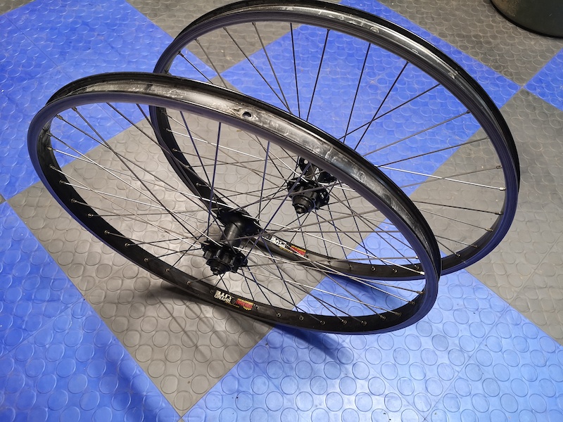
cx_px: 282
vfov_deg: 51.4
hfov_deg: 65.3
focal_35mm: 27
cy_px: 211
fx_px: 439
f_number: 1.8
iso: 160
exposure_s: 1/30
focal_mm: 5.58
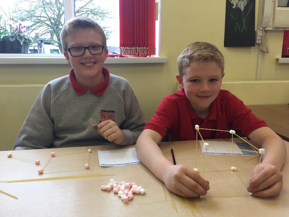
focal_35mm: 29
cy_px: 108
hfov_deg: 61.7
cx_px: 144
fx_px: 242
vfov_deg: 48.2
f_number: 2.2
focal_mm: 4.15
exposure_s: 1/50
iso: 40
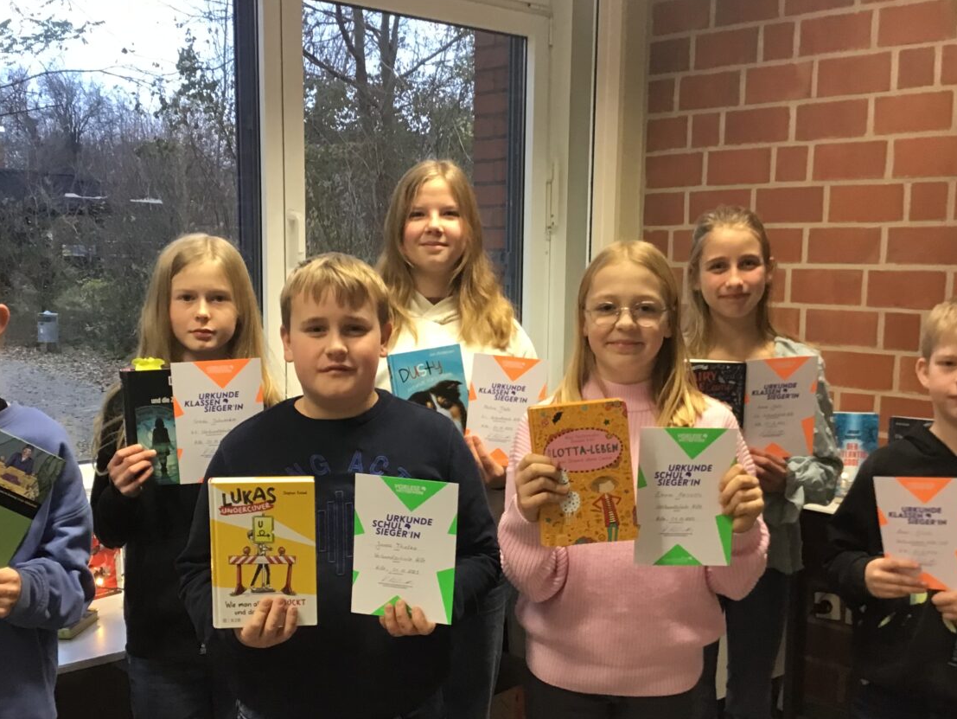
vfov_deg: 33.5
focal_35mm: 43
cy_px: 421
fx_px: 1189
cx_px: 453
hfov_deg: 43.8
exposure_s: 1/33
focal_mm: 3.3
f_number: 2.4
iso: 125
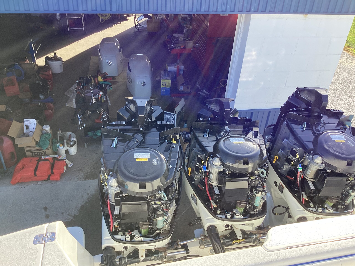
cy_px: 133
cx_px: 178
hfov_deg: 58.4
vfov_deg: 45.4
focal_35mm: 31
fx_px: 318
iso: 25
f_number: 2.4
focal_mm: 3.3
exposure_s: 1/267
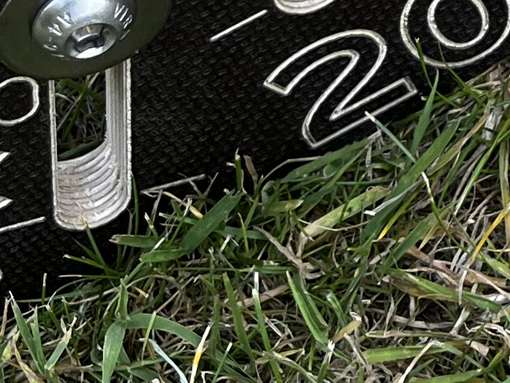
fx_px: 2329
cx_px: 844
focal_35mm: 158
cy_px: -388
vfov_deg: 8.9
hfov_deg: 11.8
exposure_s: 1/381
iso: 50
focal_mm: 5.1
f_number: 1.6
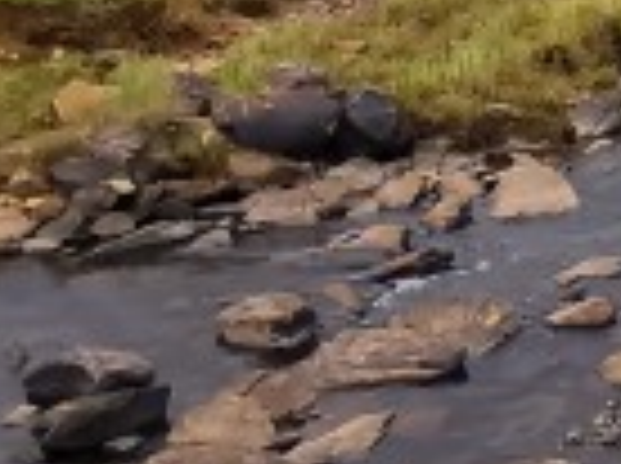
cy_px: 68
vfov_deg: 12.7
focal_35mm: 116
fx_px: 2077
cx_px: 1440
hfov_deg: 13.2
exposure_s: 1/224
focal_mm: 2.35
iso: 50
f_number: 2.2
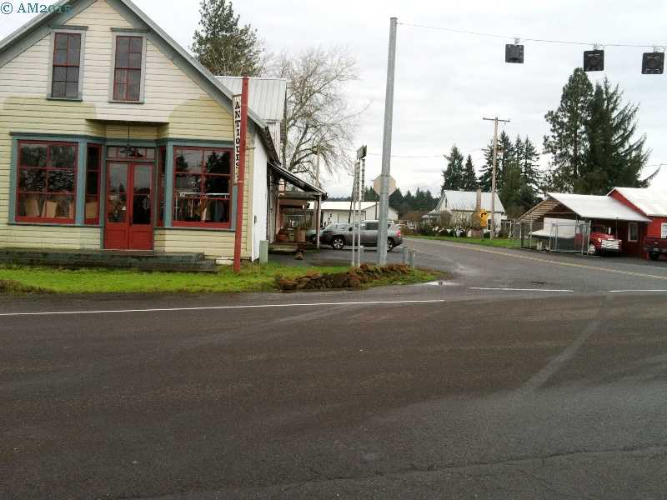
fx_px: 674
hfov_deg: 52.6
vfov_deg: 40.7
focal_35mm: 35
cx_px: 334
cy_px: 250
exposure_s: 1/265
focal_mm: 3.85
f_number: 2.8
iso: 80
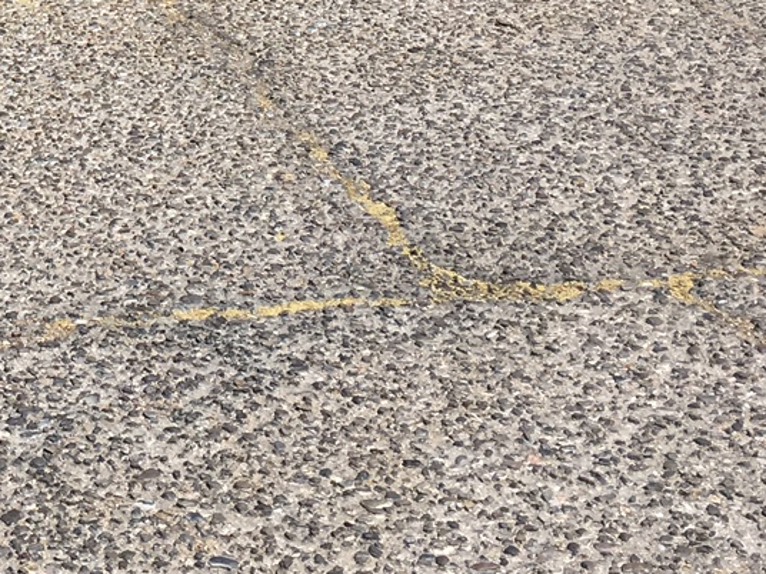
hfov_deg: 17.4
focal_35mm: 109
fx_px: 2412
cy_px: -443
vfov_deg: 12.5
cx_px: -90
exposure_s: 1/2137
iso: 25
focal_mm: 4.15
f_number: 2.2
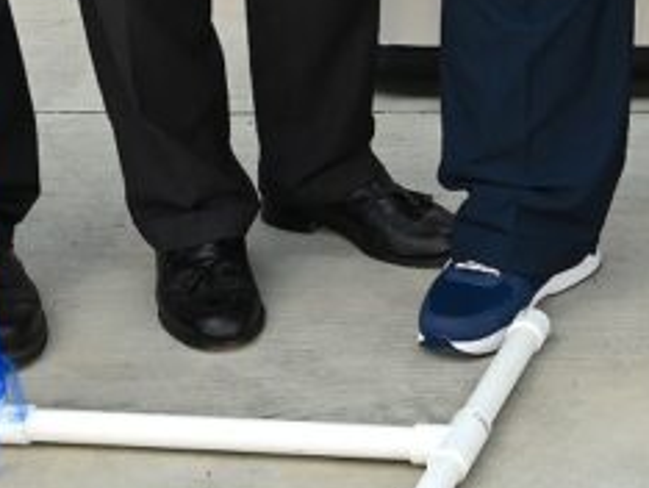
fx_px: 3078
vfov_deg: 8.9
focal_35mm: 164
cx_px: 1035
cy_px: -222
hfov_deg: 11.4
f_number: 10
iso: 250
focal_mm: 26
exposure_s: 1/160
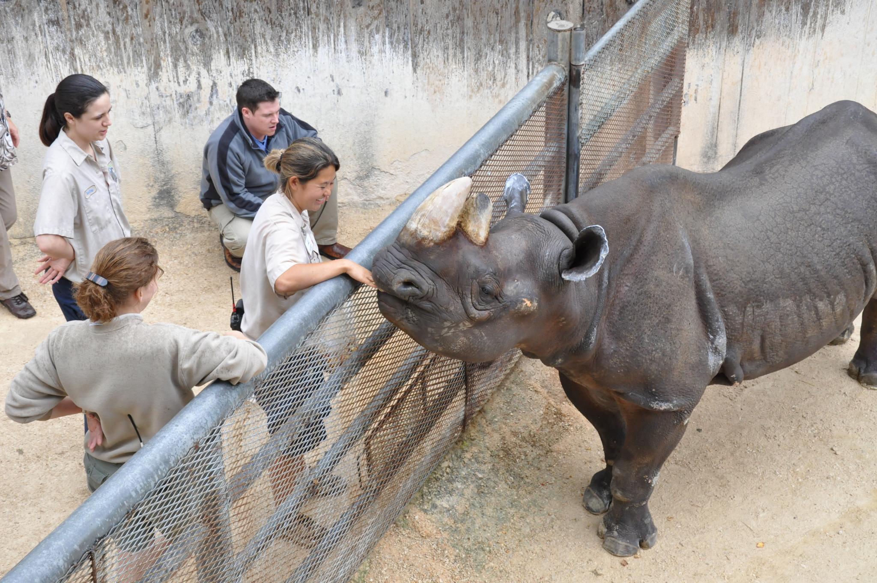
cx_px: 438
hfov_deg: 33.4
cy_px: 292
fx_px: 1460
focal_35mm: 60
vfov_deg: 22.6
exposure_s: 1/400
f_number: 10
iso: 1000
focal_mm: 40
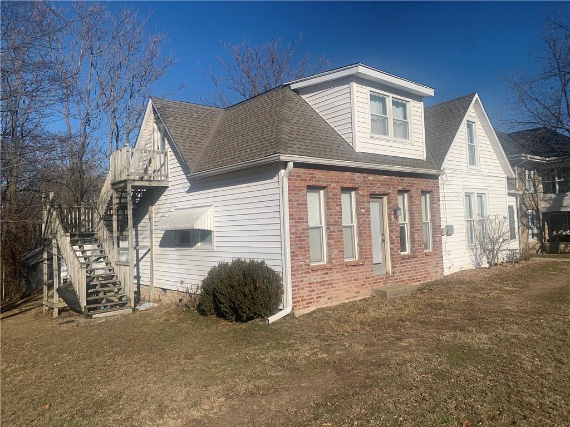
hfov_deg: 67.3
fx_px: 428
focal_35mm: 26
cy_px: 214
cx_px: 285
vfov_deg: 53.1
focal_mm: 4.25
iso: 25
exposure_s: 1/4464
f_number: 1.8
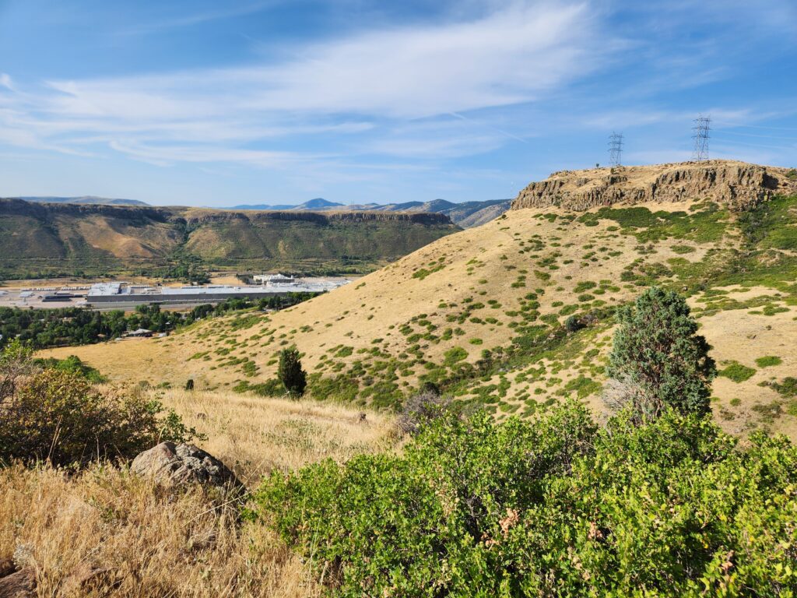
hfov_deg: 73.9
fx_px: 530
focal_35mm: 23
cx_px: 398
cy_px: 299
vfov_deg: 58.9
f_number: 1.8
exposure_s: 1/1641
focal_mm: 5.4
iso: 20
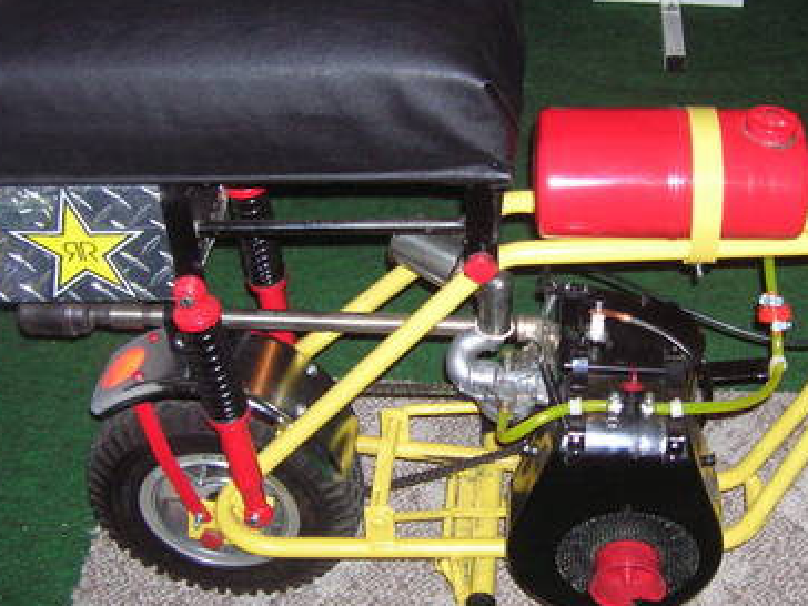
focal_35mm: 56
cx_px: 562
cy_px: 292
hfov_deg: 33.9
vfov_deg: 26.1
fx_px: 1307
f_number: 2.9
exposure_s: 1/60.1
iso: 114
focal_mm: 5.7
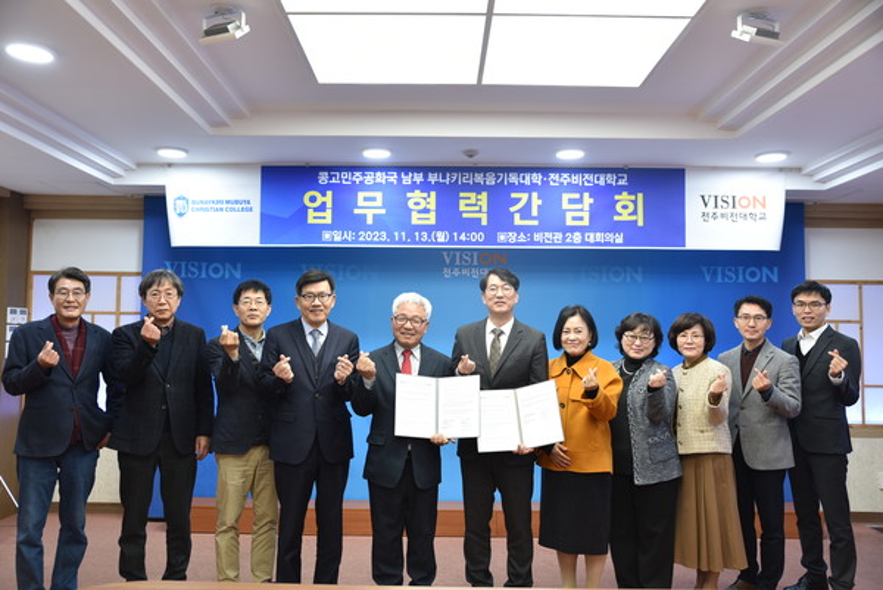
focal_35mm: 32
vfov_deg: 41.2
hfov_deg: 58.7
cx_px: 442
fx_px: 785
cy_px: 295
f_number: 4
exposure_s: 1/60
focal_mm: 32
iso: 450
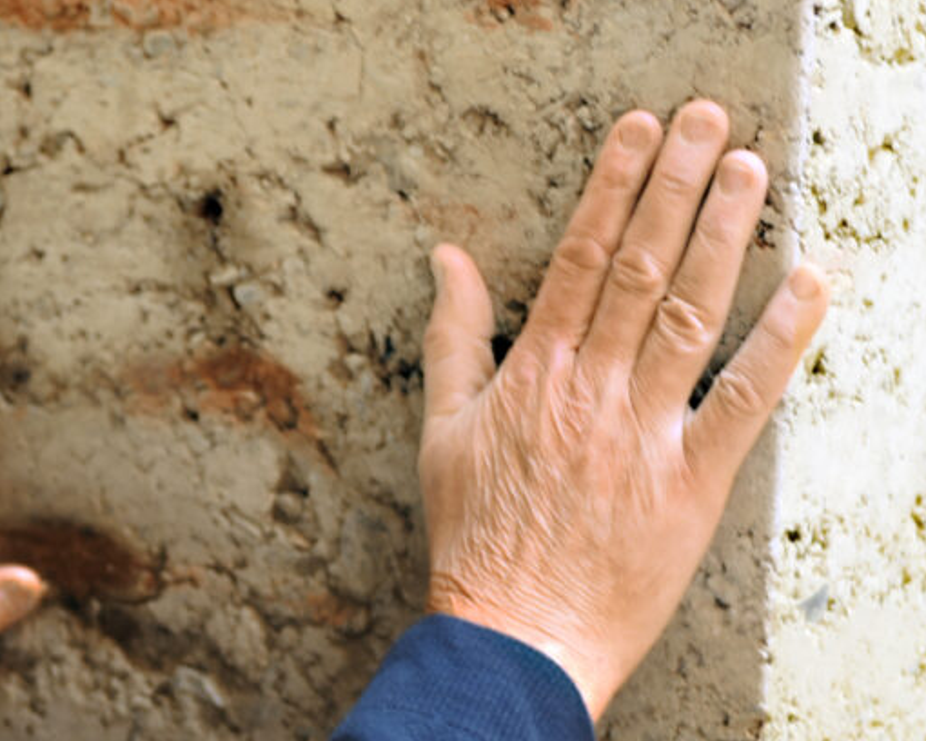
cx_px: -16
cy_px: 311
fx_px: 2713
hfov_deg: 18.8
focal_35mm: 99
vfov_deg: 15.5
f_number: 3.2
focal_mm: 42
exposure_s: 1/40
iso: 640
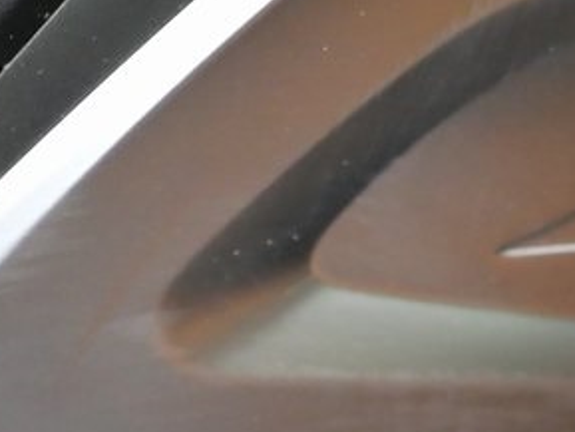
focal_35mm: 85
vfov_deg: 17.4
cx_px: -285
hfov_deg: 19.9
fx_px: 1413
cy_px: 207
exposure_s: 1/25
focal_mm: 12
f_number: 3.5
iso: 3200
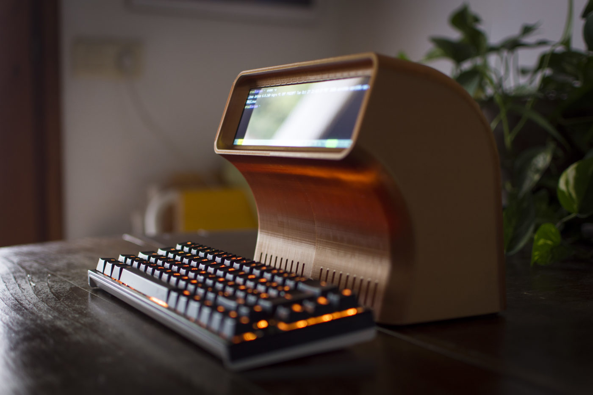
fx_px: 865
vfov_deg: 25.7
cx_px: 296
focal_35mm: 52
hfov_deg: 37.9
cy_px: 198
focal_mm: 35
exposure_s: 1/8
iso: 250
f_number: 1.8
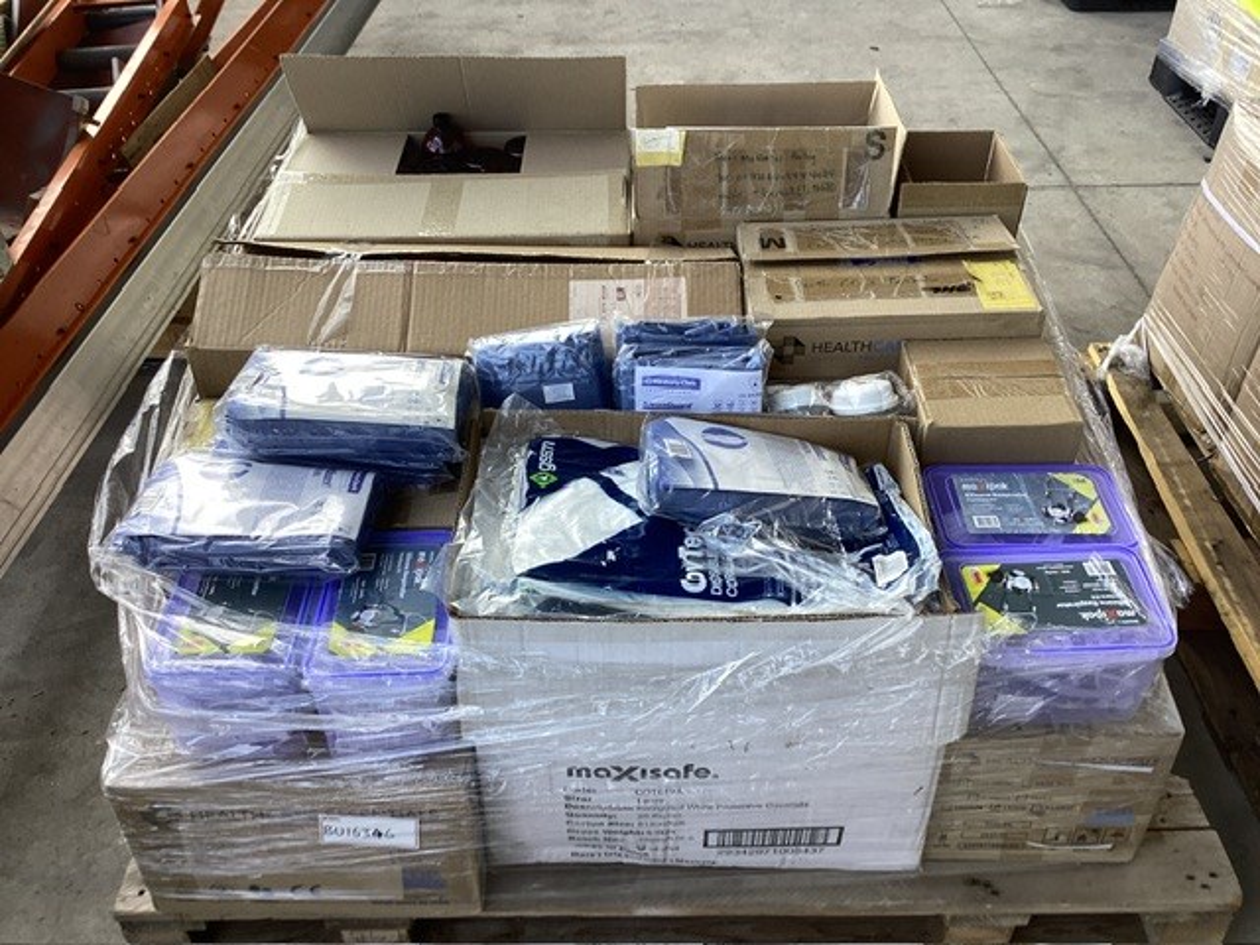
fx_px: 1128
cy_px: 472
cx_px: 630
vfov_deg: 45.4
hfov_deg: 58.4
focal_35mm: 31
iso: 25
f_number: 2.4
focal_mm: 3.3
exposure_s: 1/168
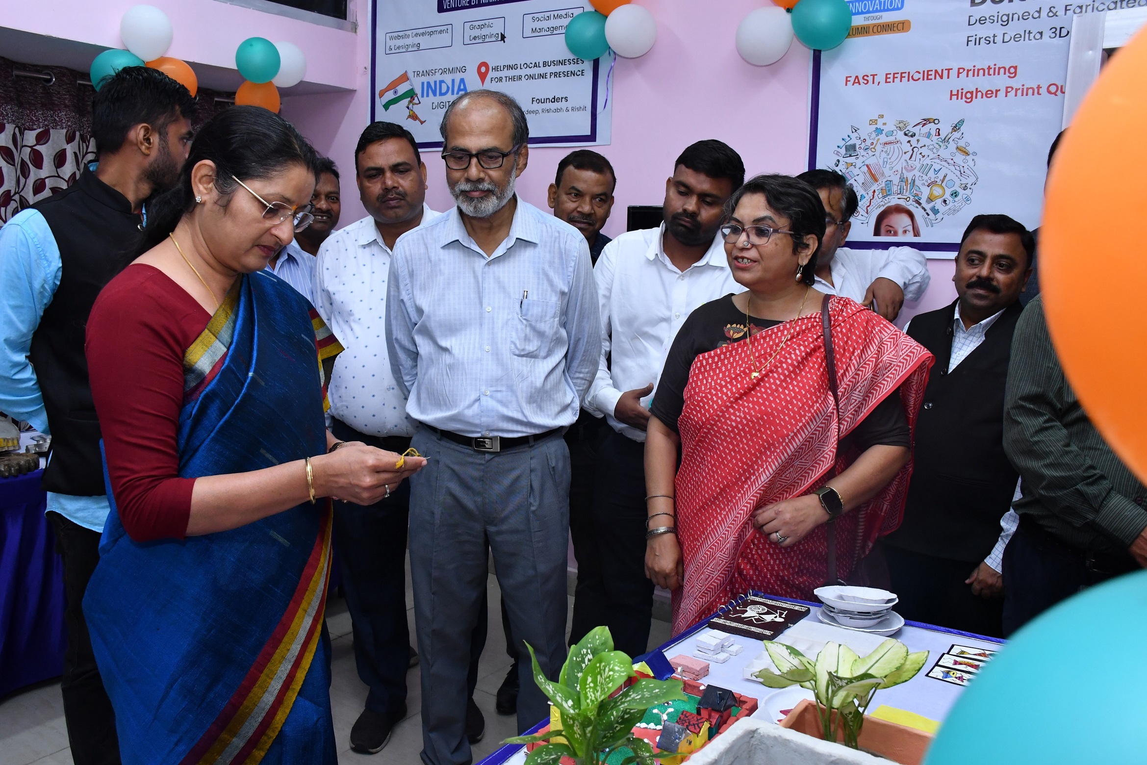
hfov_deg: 61.9
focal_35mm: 30
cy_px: 382
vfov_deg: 43.6
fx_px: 956
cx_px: 574
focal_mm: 20
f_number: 6.3
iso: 1600
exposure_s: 1/125
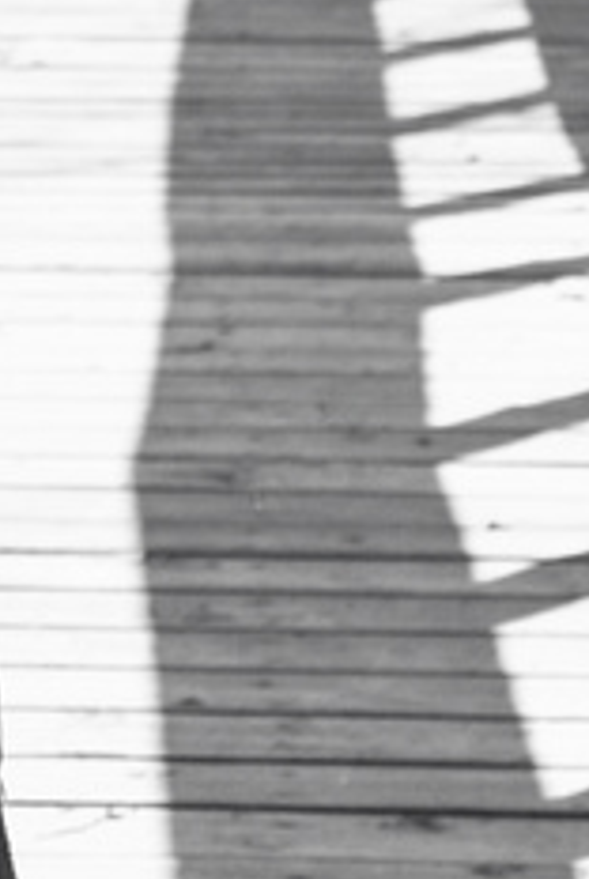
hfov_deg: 4.0
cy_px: 1011
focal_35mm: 348
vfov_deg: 5.9
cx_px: 25
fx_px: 8515
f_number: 8
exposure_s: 1/125
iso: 100
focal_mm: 50
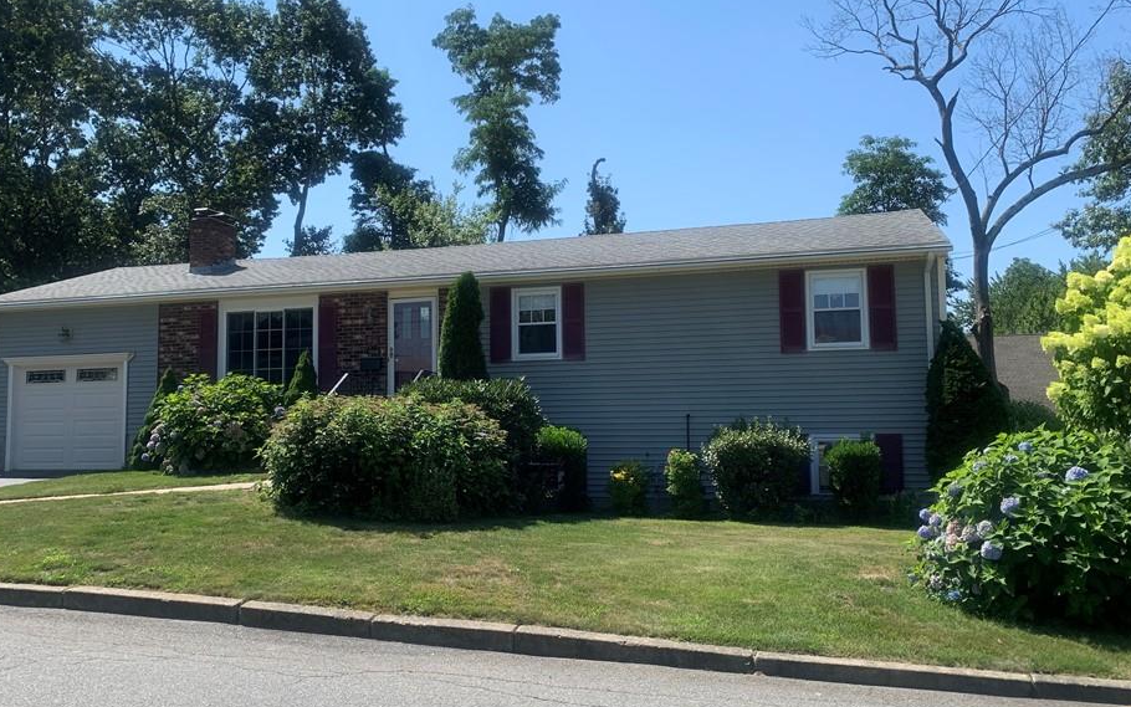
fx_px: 956
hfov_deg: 61.1
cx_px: 521
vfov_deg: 40.6
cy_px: 347
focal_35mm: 31
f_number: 1.8
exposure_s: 1/2208
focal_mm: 4.25
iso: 25
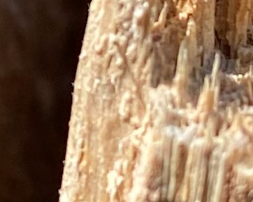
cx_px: -388
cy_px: -55
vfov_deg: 11.6
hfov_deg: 11.6
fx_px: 973
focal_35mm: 130
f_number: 1.8
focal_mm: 4.25
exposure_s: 1/1082
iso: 32
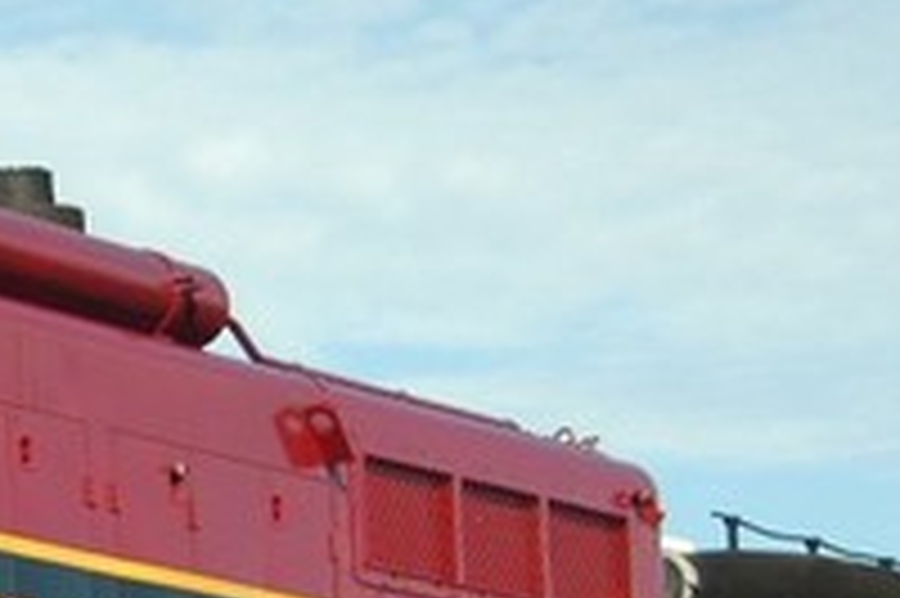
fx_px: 6694
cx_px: -909
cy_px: 821
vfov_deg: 5.1
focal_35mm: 268
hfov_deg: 7.4
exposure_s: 1/400
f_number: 5.6
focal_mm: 42
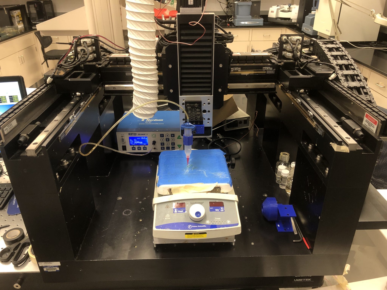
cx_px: 194
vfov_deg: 49.7
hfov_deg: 63.4
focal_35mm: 28
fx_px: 313
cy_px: 145
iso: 40
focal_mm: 4
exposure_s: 1/15
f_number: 1.8
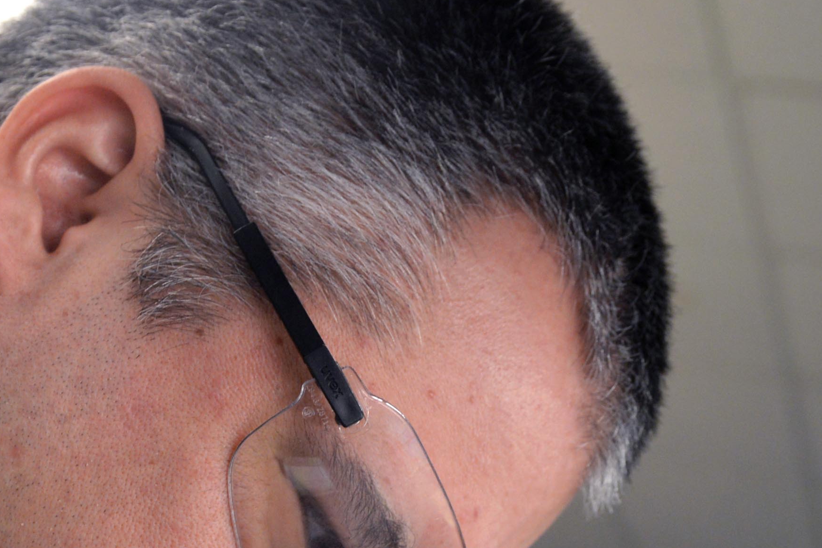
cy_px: 747
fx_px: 1896
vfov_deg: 15.5
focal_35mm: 83
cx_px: 260
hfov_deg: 24.3
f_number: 4
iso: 800
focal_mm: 24
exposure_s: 1/125
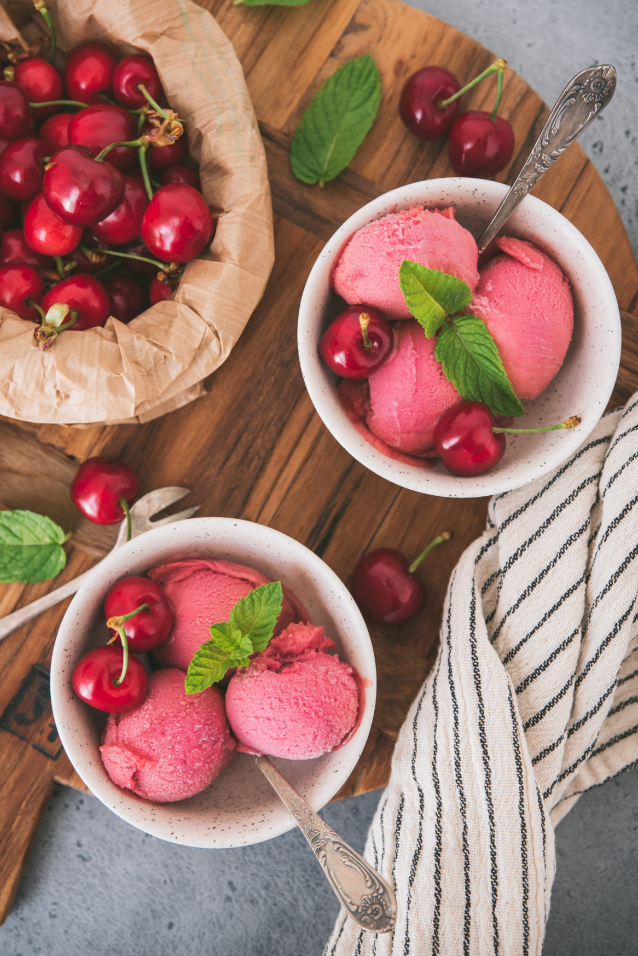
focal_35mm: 68
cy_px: 448
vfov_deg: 29.6
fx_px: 1806
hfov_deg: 20.0
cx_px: 307
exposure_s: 1/20
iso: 200
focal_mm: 58
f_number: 4
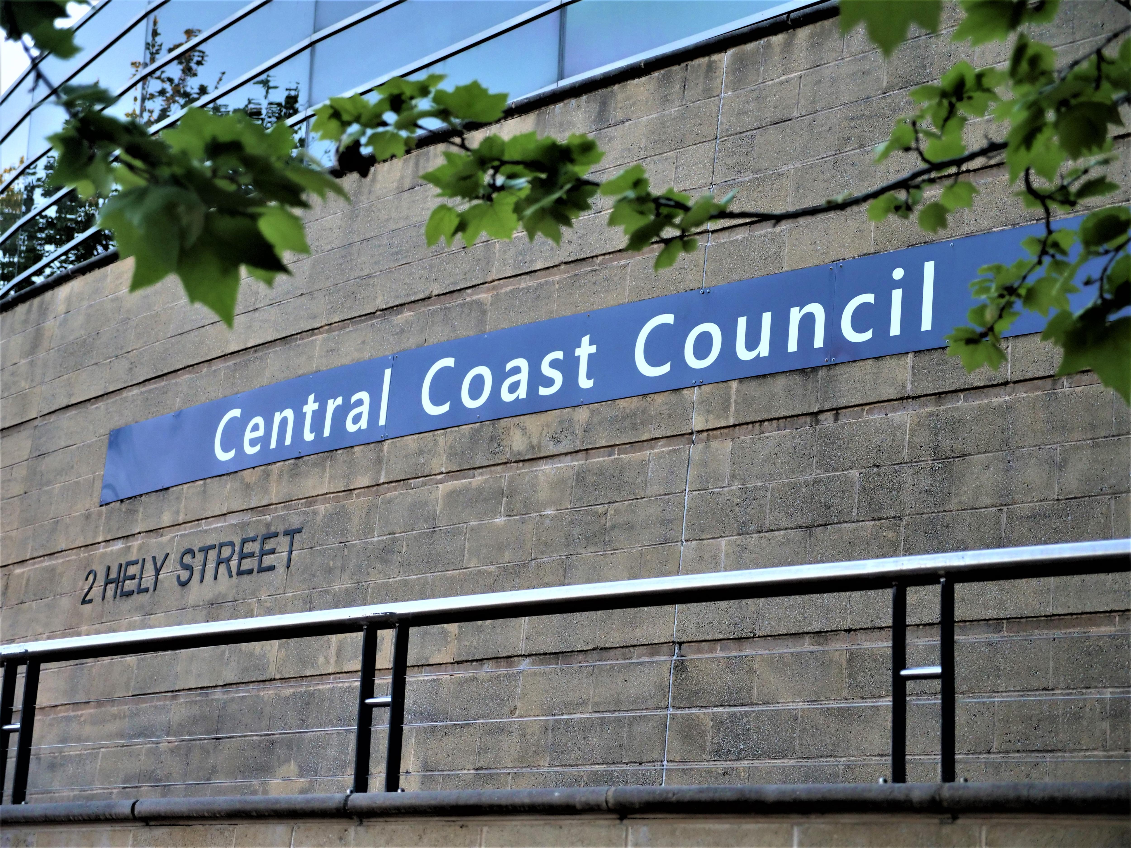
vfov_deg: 21.0
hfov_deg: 27.8
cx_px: 566
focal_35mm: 70
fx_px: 2287
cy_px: 424
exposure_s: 1/80
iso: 1250
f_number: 2.8
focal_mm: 35
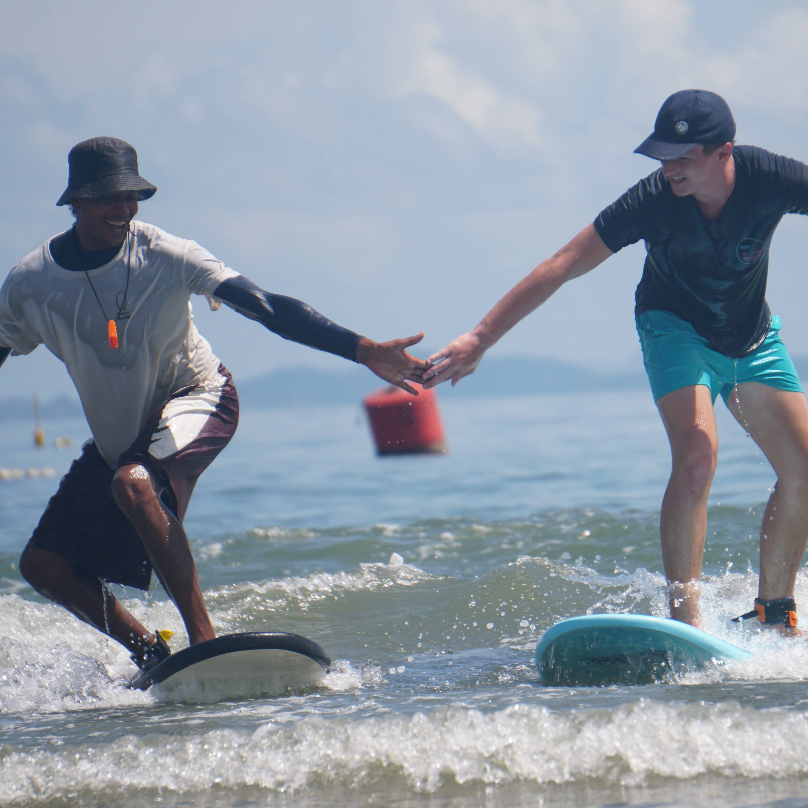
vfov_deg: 4.4
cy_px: 404
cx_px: 474
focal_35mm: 402
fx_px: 10616
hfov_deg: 4.4
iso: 100
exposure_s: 1/500
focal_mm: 210
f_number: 6.3
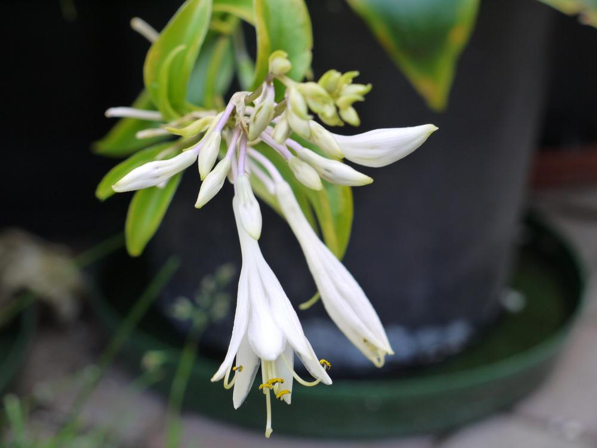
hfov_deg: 21.8
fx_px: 1552
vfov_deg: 16.4
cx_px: 298
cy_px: 224
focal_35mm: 90
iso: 200
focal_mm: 45
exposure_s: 1/50
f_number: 5.6
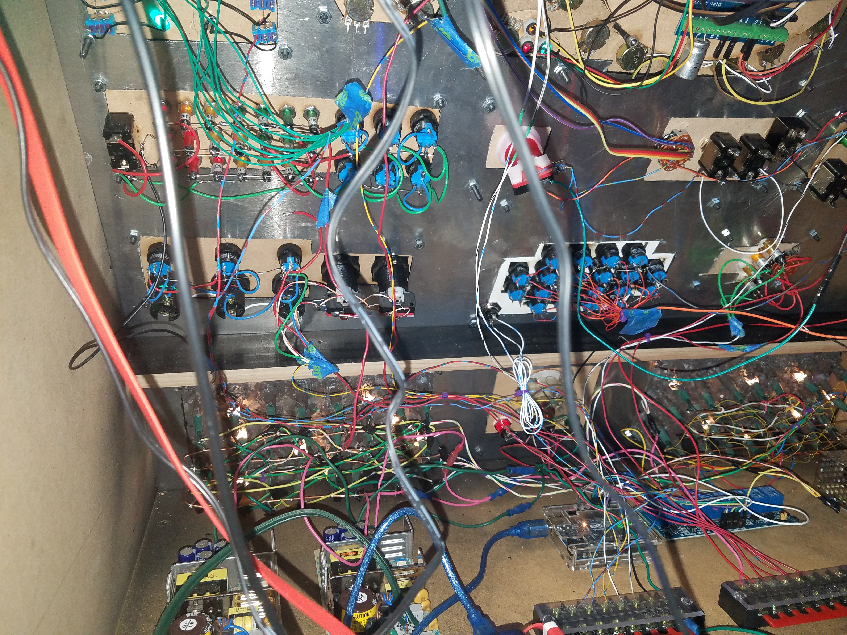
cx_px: 424
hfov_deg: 67.3
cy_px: 318
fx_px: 636
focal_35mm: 26
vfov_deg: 53.1
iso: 80
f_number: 1.7
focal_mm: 4.2
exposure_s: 1/37
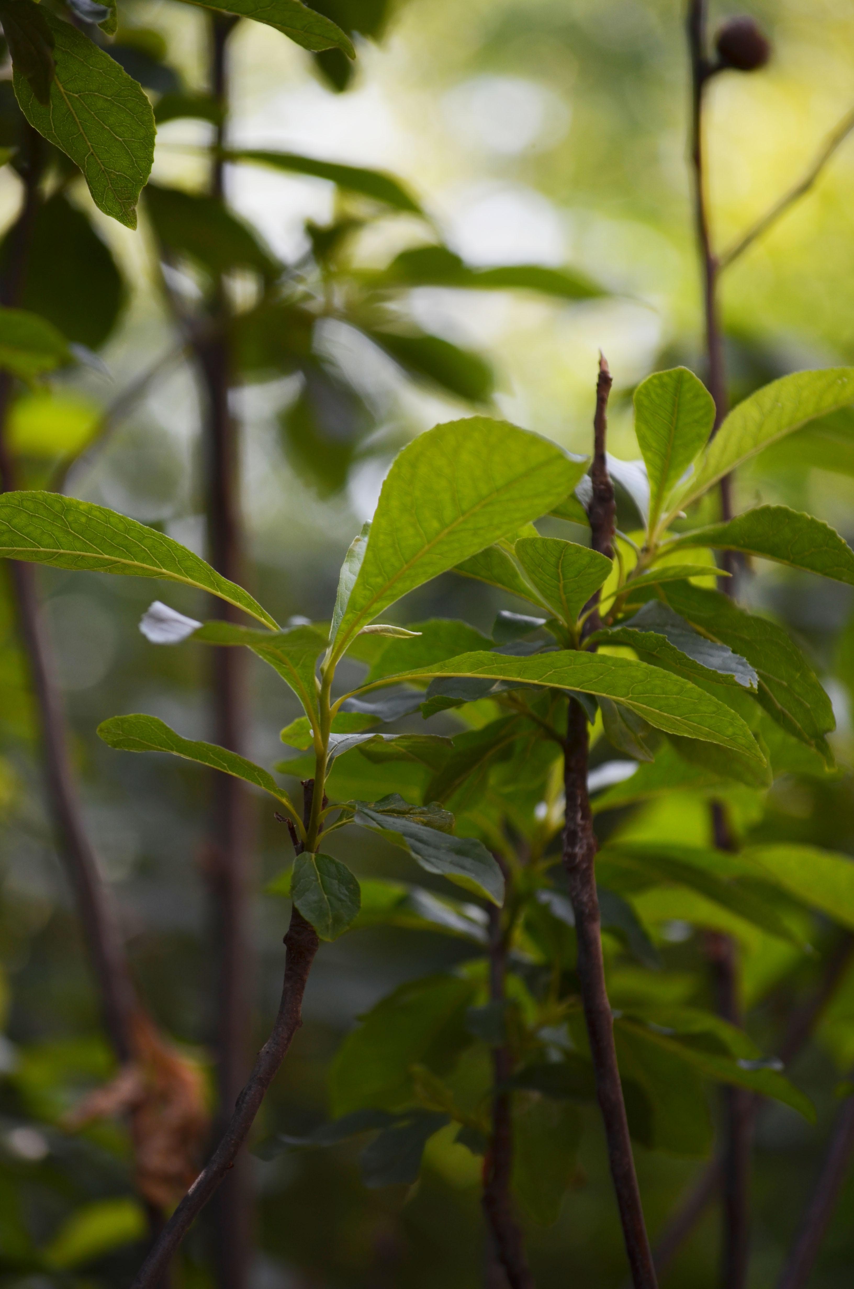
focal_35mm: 183
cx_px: 427
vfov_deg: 11.3
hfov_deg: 7.5
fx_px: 6541
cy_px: 644
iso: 100
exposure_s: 1/200
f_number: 4.8
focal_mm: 122
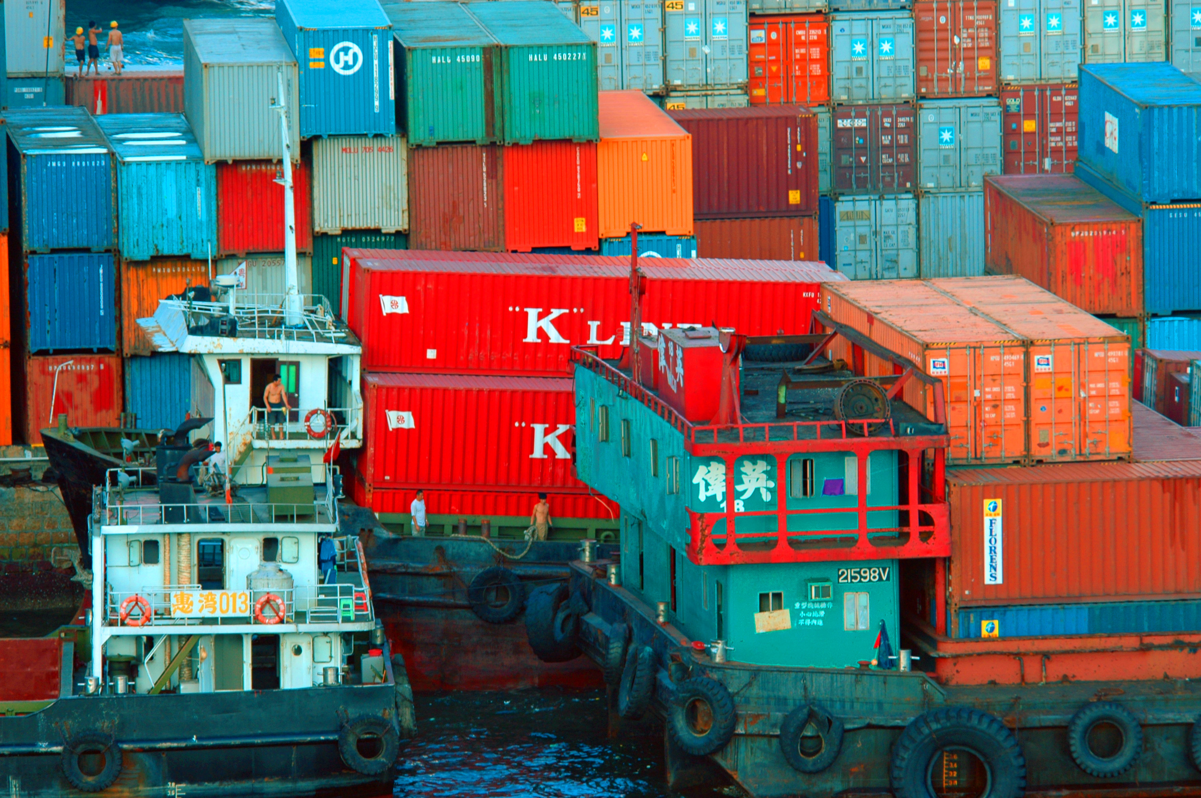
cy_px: 399
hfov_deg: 5.5
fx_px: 12499
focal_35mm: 375
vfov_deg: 3.7
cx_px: 600
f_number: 5.3
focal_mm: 250
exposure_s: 1/100
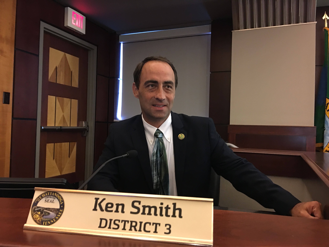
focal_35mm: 29
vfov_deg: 48.2
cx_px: 164
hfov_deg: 61.7
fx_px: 276
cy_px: 124
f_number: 2.2
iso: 100
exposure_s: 1/4
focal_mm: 4.15
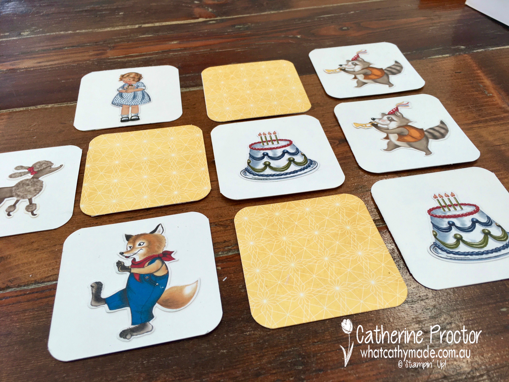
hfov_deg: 61.7
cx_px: 254
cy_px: 191
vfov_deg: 48.2
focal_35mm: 29
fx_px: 426
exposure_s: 1/50
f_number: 2.2
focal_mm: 4.15
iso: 32
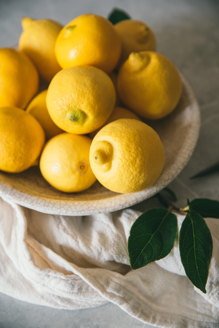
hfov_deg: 22.6
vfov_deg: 33.4
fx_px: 547
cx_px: 110
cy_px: 164
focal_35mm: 60
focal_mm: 60
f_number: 3.5
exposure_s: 1/100
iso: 320
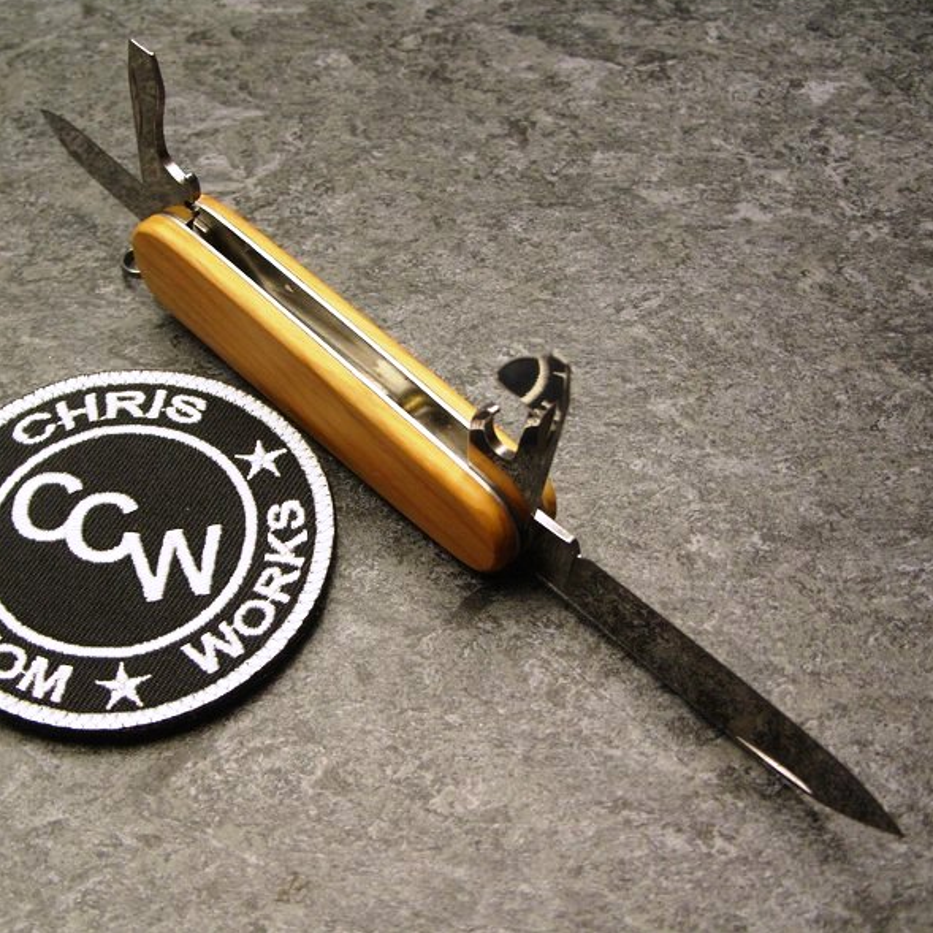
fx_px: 1281
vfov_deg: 40.0
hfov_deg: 39.8
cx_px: 353
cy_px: 464
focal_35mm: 42
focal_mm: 7.8
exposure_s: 1/45
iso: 120
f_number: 2.8
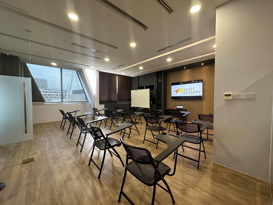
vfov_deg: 85.7
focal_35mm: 14
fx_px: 110
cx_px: 136
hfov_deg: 102.1
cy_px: 102
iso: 320
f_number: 2.2
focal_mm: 2.22
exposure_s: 1/60
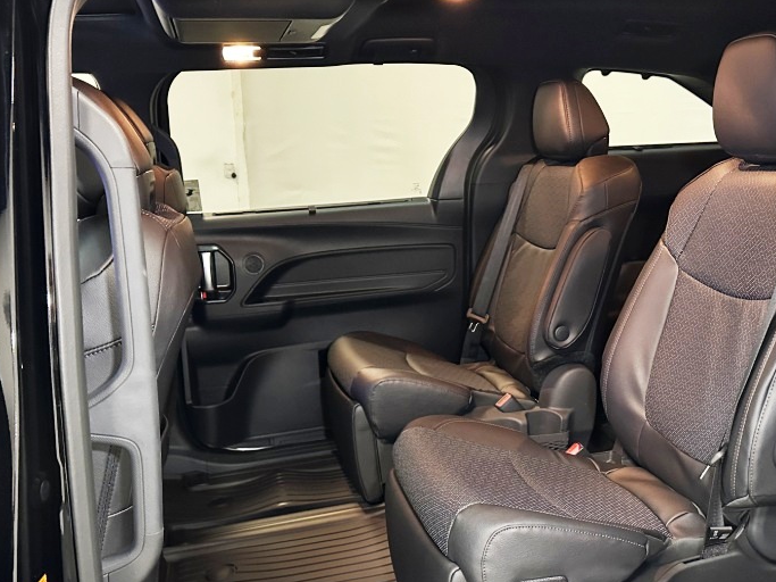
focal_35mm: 36
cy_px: 359
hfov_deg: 51.4
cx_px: 385
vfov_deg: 39.4
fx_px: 807
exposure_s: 1/30
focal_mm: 6.86
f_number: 1.78
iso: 800
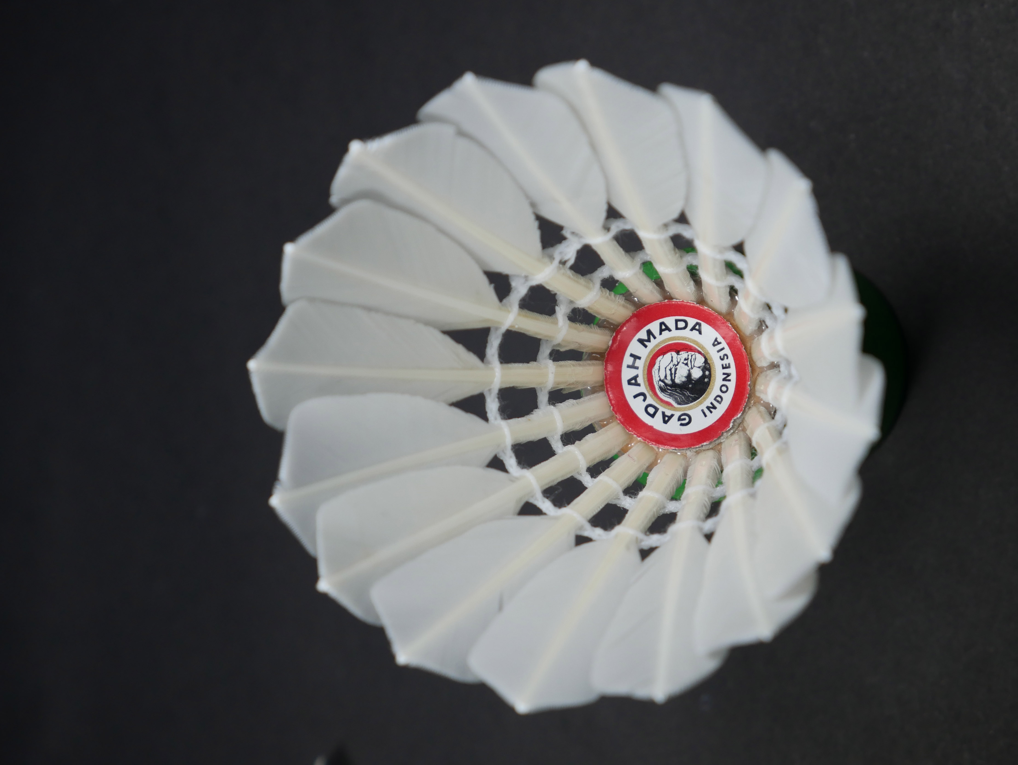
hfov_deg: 22.5
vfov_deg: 17.0
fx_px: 2559
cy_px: 380
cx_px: 505
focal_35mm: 87
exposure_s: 1/400
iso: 400
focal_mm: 42
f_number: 5.6
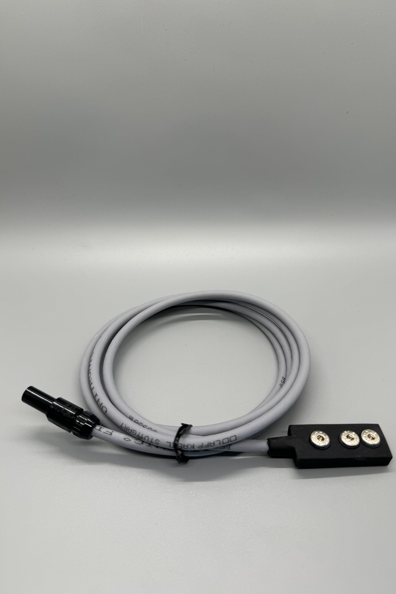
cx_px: 199
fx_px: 412
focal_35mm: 25
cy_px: 297
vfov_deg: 71.5
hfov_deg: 51.3
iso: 64
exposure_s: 1/218
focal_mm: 6.76
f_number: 1.78
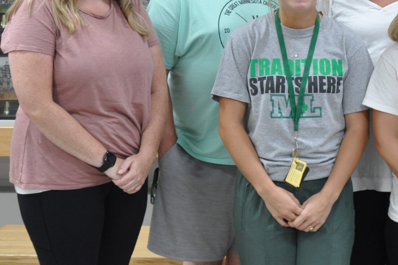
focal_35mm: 97
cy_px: 66
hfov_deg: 20.7
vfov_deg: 14.1
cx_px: 337
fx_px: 1072
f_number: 3.5
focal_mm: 28
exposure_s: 1/30
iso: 800
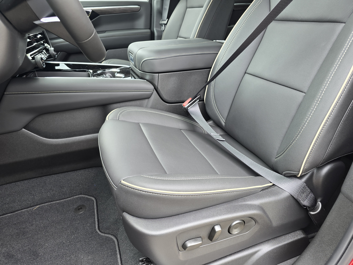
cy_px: 132
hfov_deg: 73.9
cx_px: 176
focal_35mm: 23
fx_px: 235
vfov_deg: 58.9
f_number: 1.7
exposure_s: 1/180
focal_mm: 6.3
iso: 80
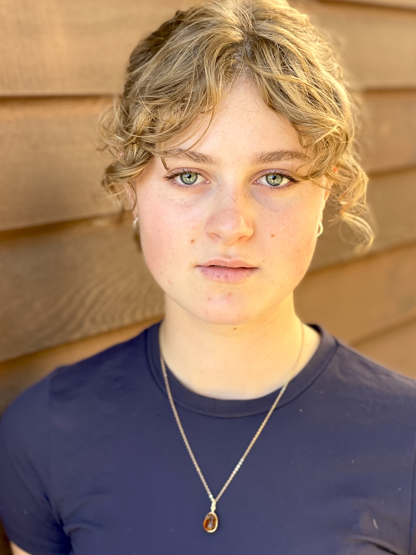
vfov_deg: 30.3
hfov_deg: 22.9
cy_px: 280
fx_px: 1025
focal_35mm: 64
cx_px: 220
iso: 20
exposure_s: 1/122
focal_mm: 6
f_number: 2
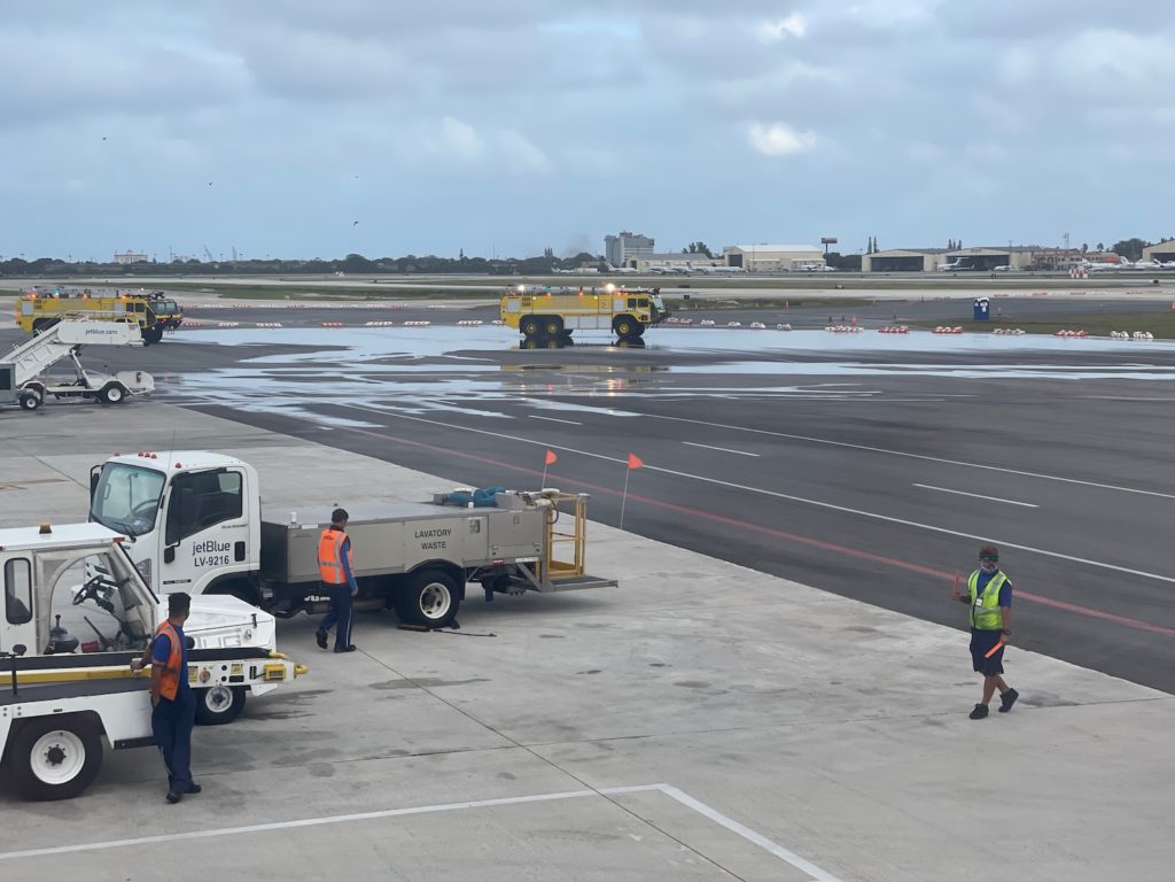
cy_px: 441
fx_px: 2172
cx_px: 588
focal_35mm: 64
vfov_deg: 22.9
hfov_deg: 30.3
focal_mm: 7.5
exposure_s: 1/314
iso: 20
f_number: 2.2
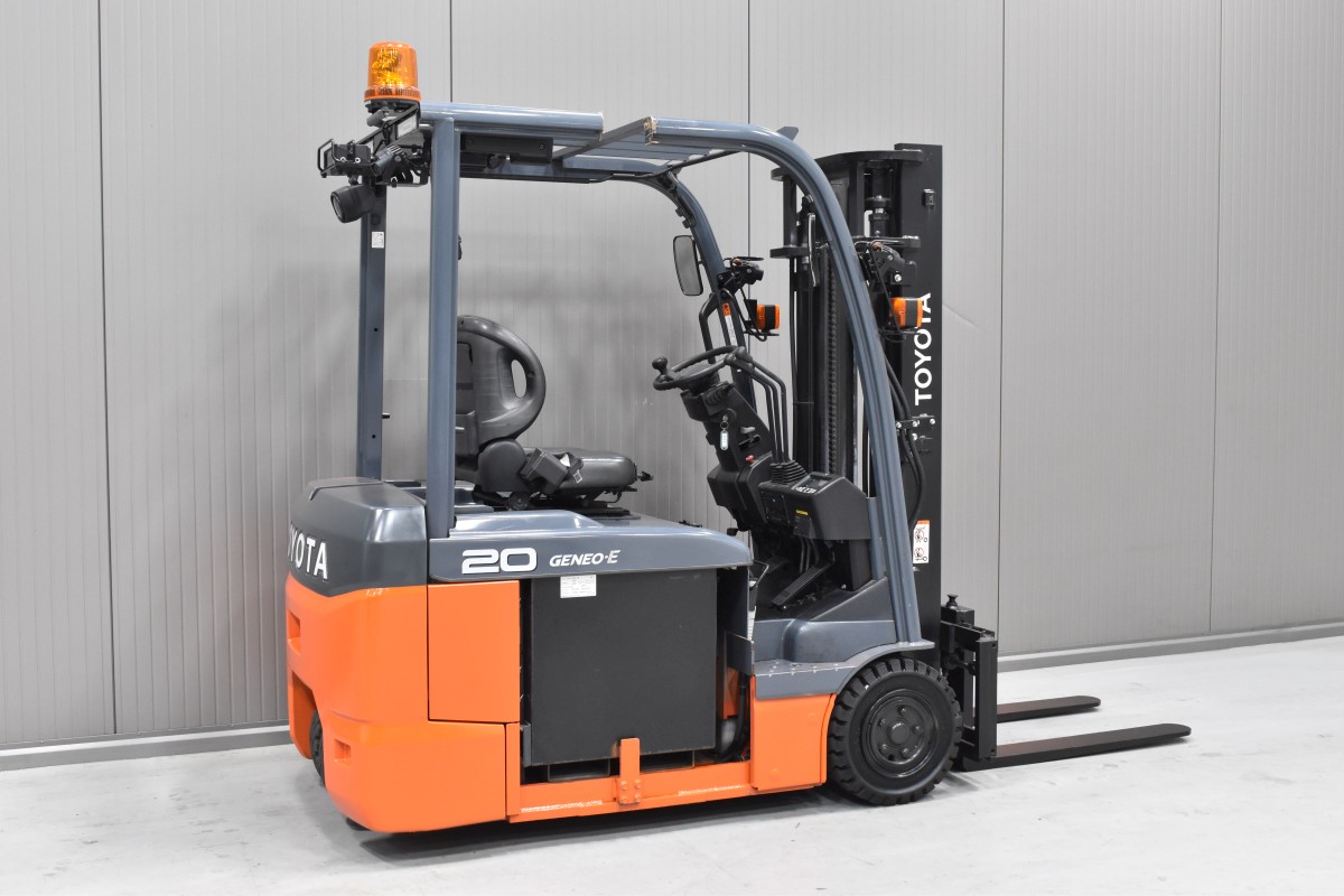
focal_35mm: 40
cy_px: 448
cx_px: 672
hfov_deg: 47.9
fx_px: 1512
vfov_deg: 33.0
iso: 1600
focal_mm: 27
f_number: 8
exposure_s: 1/15
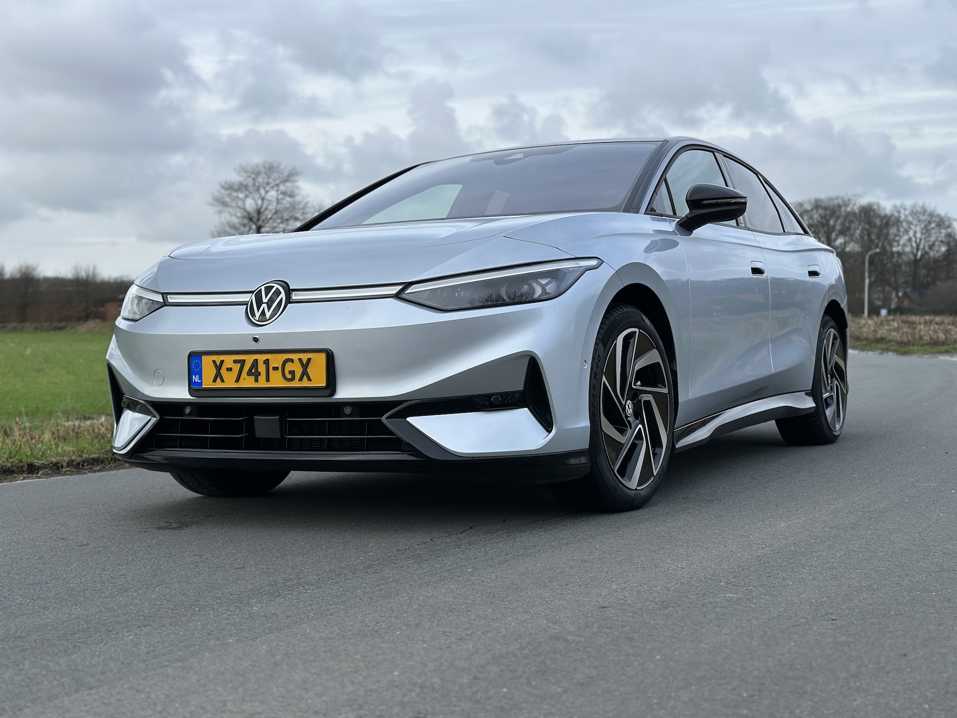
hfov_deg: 39.7
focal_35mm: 48
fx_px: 1327
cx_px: 478
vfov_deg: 30.3
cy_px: 359
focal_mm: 6.86
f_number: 1.78
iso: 80
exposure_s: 1/1453
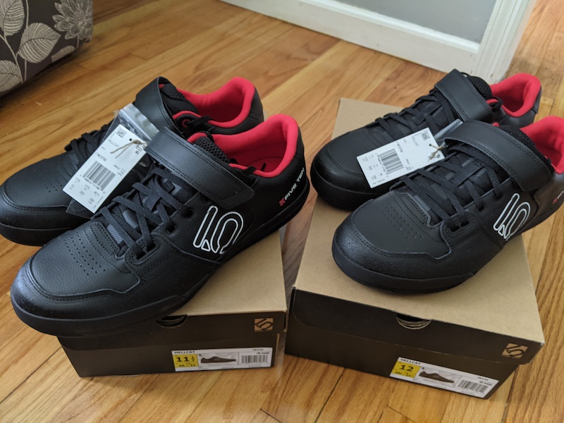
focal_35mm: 27
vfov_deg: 51.4
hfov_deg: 65.3
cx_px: 282
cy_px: 212
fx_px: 440
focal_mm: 4.44
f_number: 1.8
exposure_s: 1/24
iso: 328
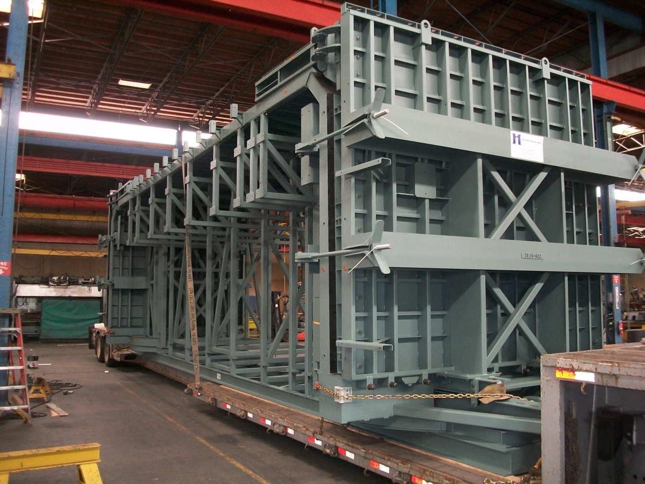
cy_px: 242
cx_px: 322
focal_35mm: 32
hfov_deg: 56.8
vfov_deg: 44.2
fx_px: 596
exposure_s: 1/30
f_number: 2.9
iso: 240
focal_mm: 5.7
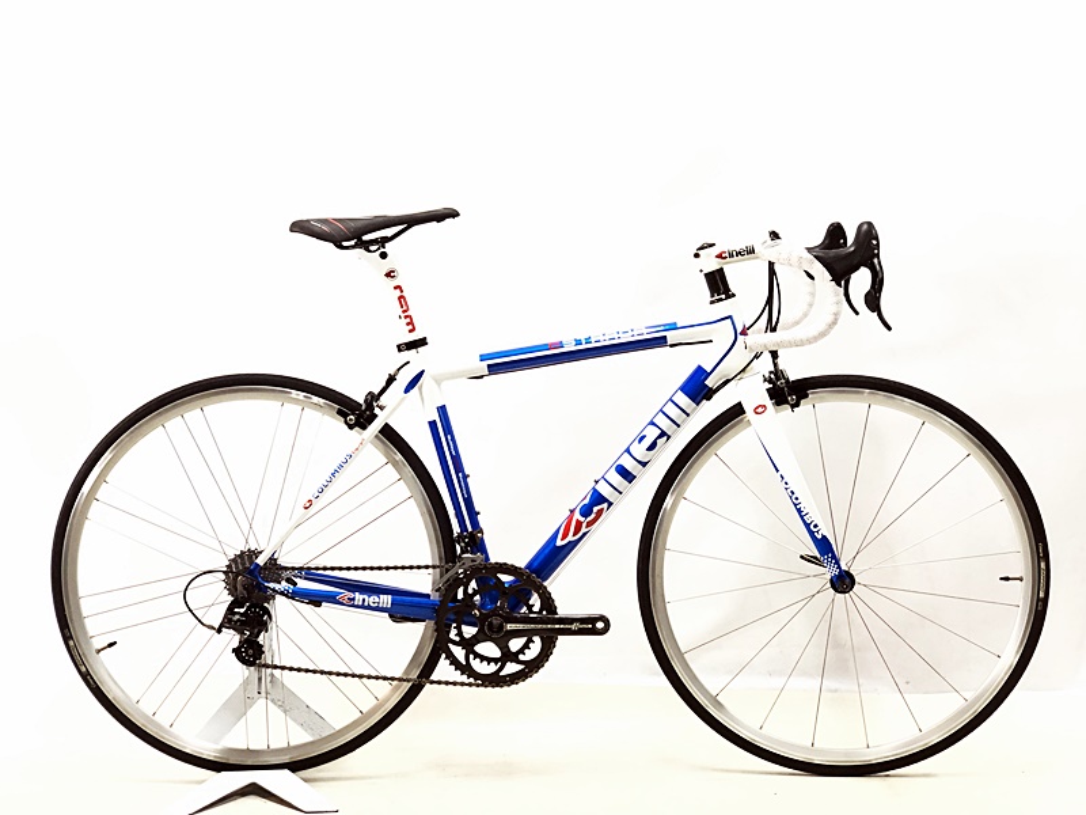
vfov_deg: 28.0
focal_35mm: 52
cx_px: 543
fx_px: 1631
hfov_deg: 36.8
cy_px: 408
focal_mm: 6
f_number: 2.4
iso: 160
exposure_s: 1/20
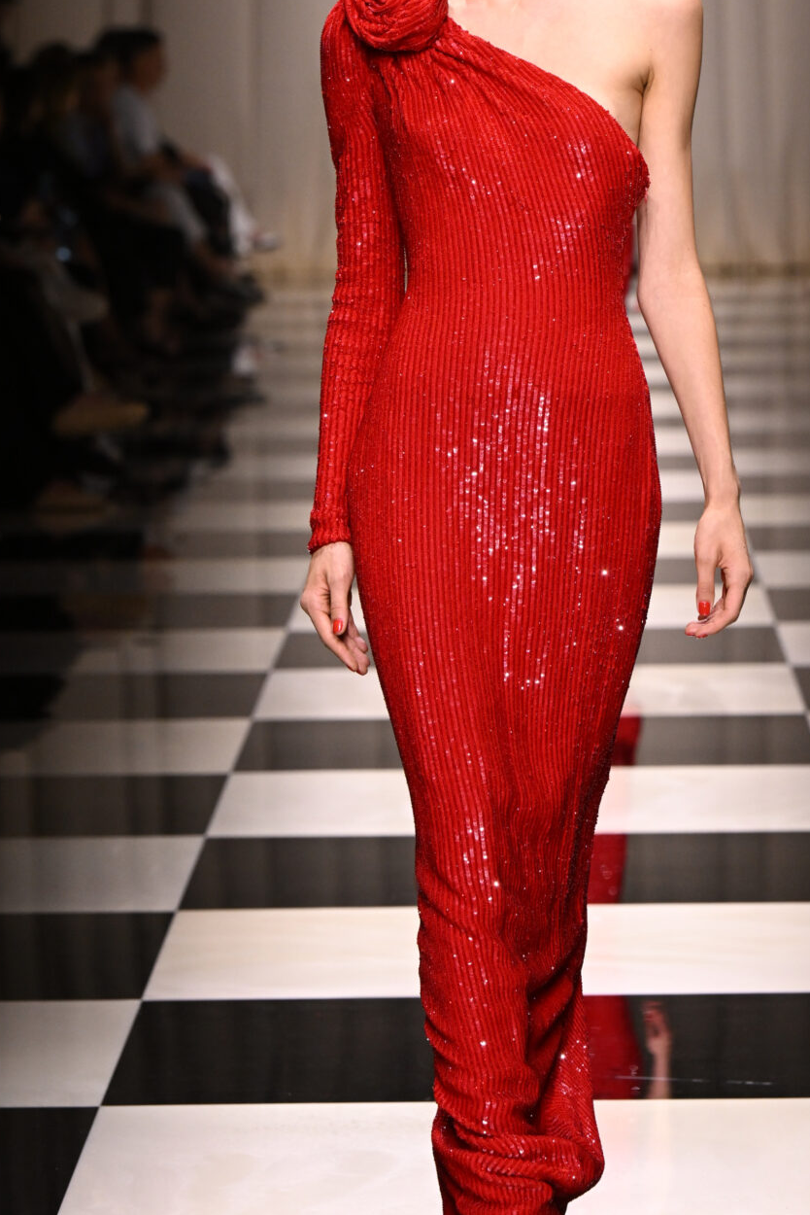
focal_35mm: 213
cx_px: 501
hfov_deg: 6.5
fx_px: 7184
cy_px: 517
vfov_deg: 9.7
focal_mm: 130
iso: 1600
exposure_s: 1/640
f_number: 5.6
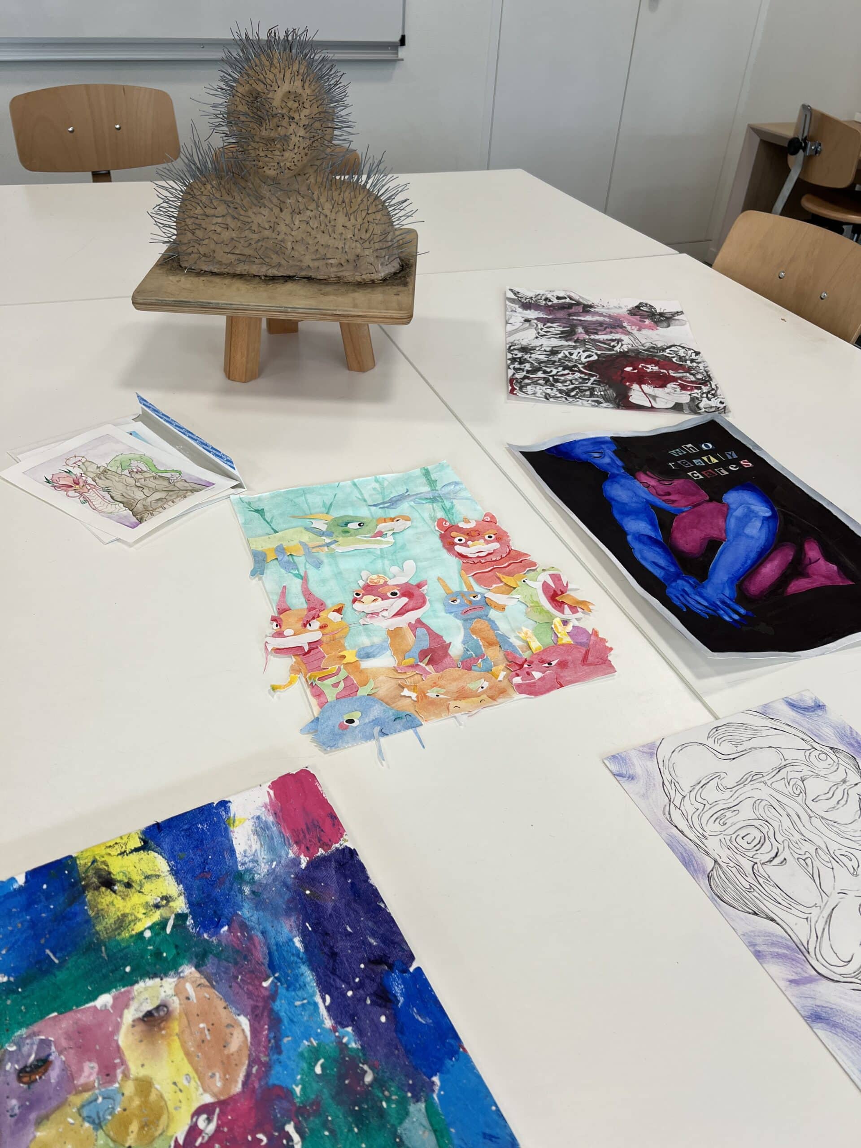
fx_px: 862
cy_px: 574
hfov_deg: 53.1
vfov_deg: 67.3
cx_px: 430
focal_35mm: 26
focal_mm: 5.7
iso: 64
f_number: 1.5
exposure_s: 1/118
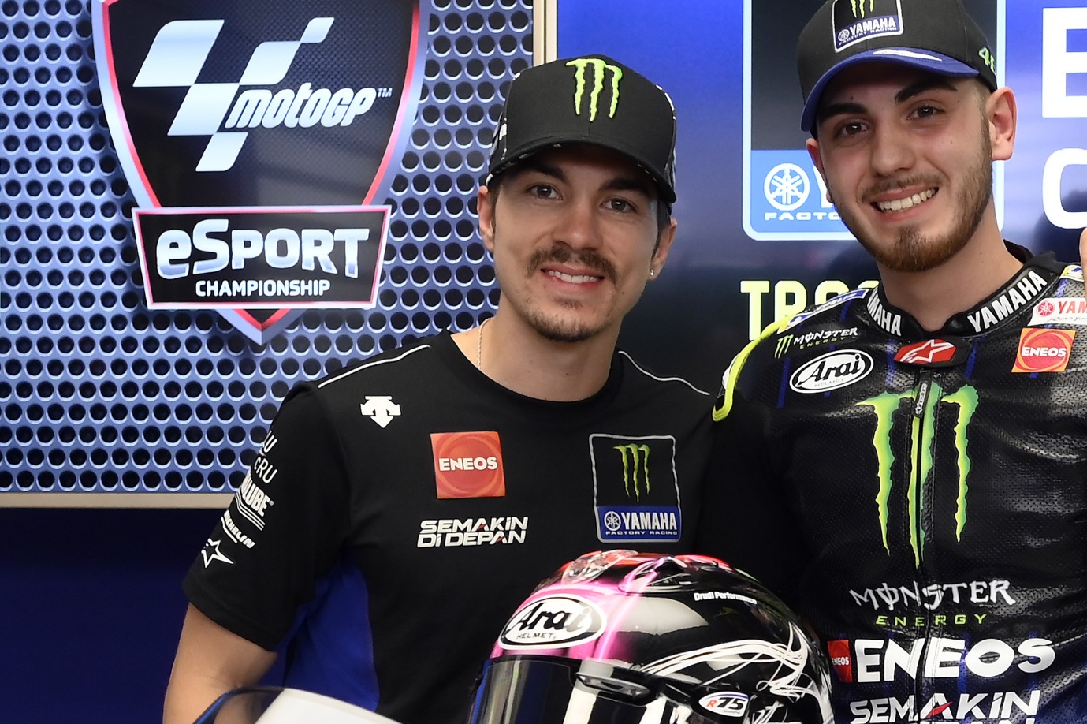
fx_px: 2626
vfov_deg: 15.5
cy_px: 627
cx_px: 1042
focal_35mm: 87
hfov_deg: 22.6
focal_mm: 30
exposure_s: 1/125
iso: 1600
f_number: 4
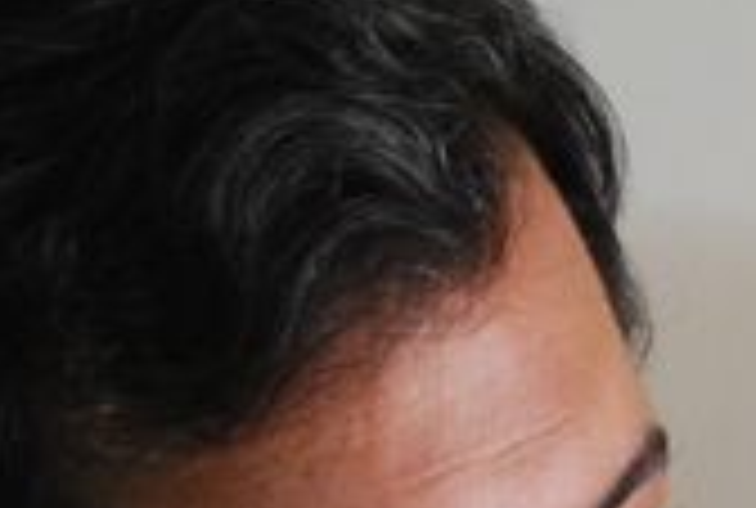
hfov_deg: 3.7
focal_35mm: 562
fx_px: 11834
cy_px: 668
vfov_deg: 2.5
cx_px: 446
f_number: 5.6
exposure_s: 1/25
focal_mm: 90
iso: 800
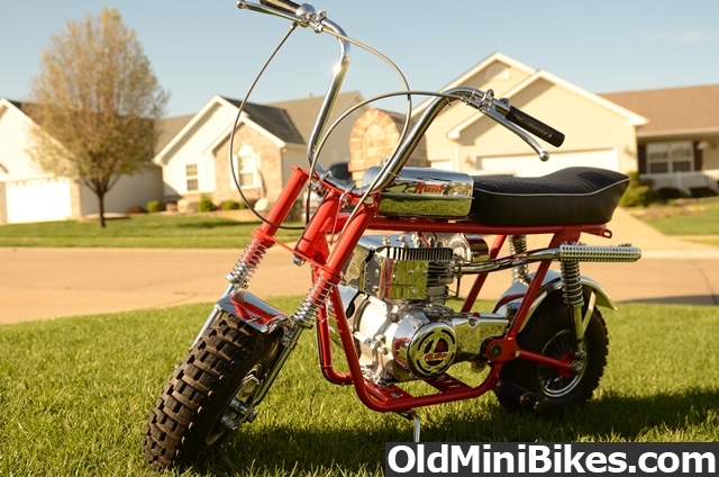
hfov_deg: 53.2
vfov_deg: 36.7
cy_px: 238
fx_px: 718
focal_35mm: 36
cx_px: 360
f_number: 2.8
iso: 200
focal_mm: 24
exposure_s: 1/2000
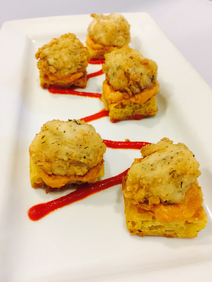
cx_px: 106
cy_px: 141
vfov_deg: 61.7
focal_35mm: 29
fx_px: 237
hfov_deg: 48.2
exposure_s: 1/15
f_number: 2.2
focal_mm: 4.15
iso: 80
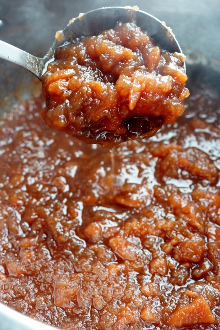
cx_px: 110
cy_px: 165
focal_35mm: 45
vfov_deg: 43.6
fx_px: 413
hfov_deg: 29.8
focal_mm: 30
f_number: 5.6
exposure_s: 1/40
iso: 400
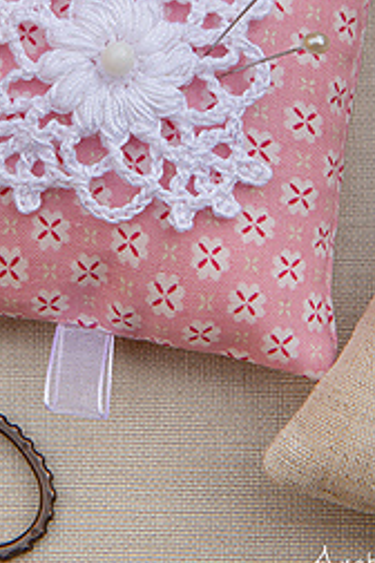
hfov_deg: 9.8
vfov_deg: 14.6
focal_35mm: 139
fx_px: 2172
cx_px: 84
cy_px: 42
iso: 200
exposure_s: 1/500
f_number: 11
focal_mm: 70
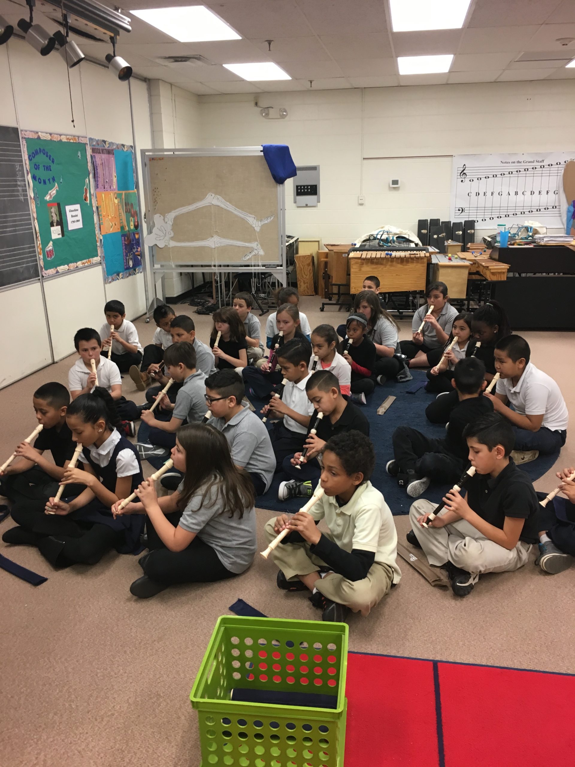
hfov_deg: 48.2
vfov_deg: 61.7
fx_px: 642
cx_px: 288
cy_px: 384
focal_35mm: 29
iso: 64
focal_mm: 4.15
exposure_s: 1/30
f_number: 2.2
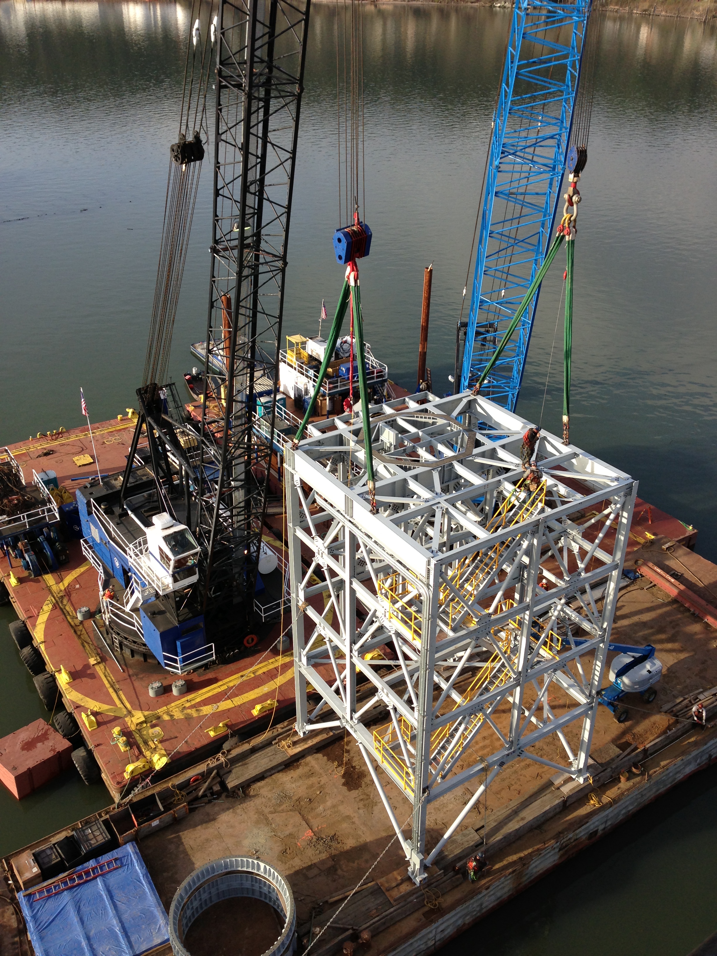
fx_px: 911
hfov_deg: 42.9
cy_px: 478
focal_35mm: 33
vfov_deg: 55.4
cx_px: 358
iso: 50
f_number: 2.4
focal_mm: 4.13
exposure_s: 1/623
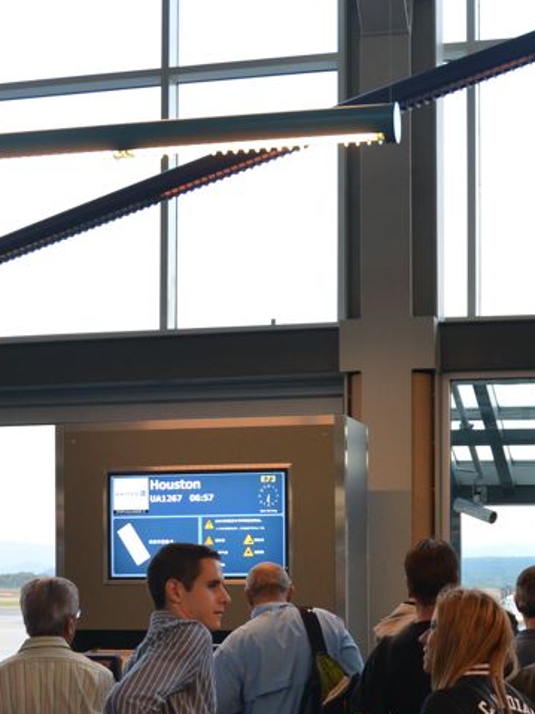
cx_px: 244
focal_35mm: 77
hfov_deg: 19.1
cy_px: 565
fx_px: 1587
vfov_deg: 24.9
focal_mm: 20
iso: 560
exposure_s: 1/60
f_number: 4
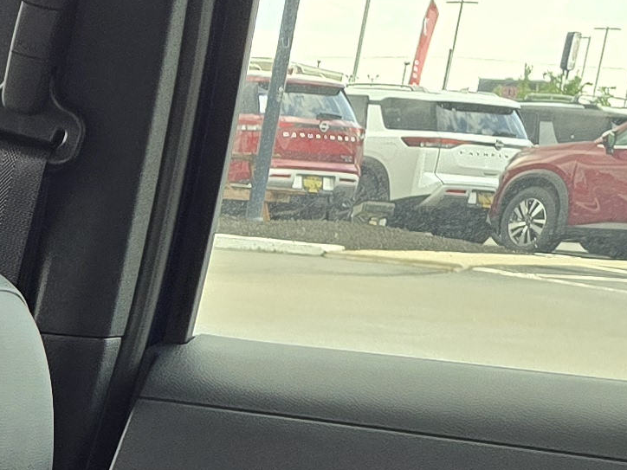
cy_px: 1018
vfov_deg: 10.5
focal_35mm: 127
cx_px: -589
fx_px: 2300
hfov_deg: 13.5
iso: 80
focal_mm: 6.3
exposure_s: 1/180
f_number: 1.7
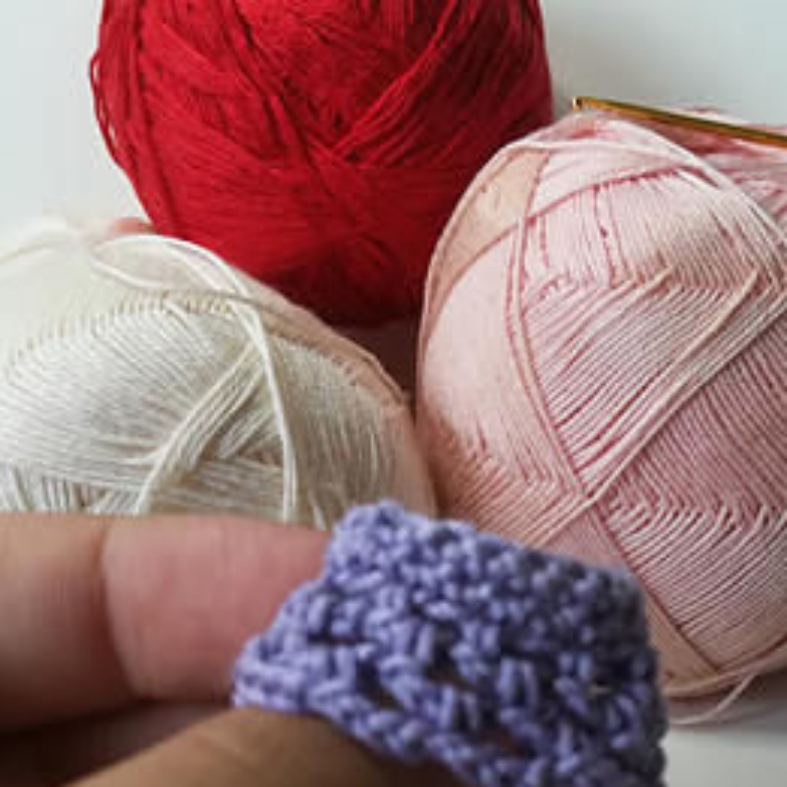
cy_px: 541
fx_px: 1132
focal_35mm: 44
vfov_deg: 37.8
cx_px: 603
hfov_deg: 37.3
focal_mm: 3.83
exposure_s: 1/50
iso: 100
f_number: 2.2
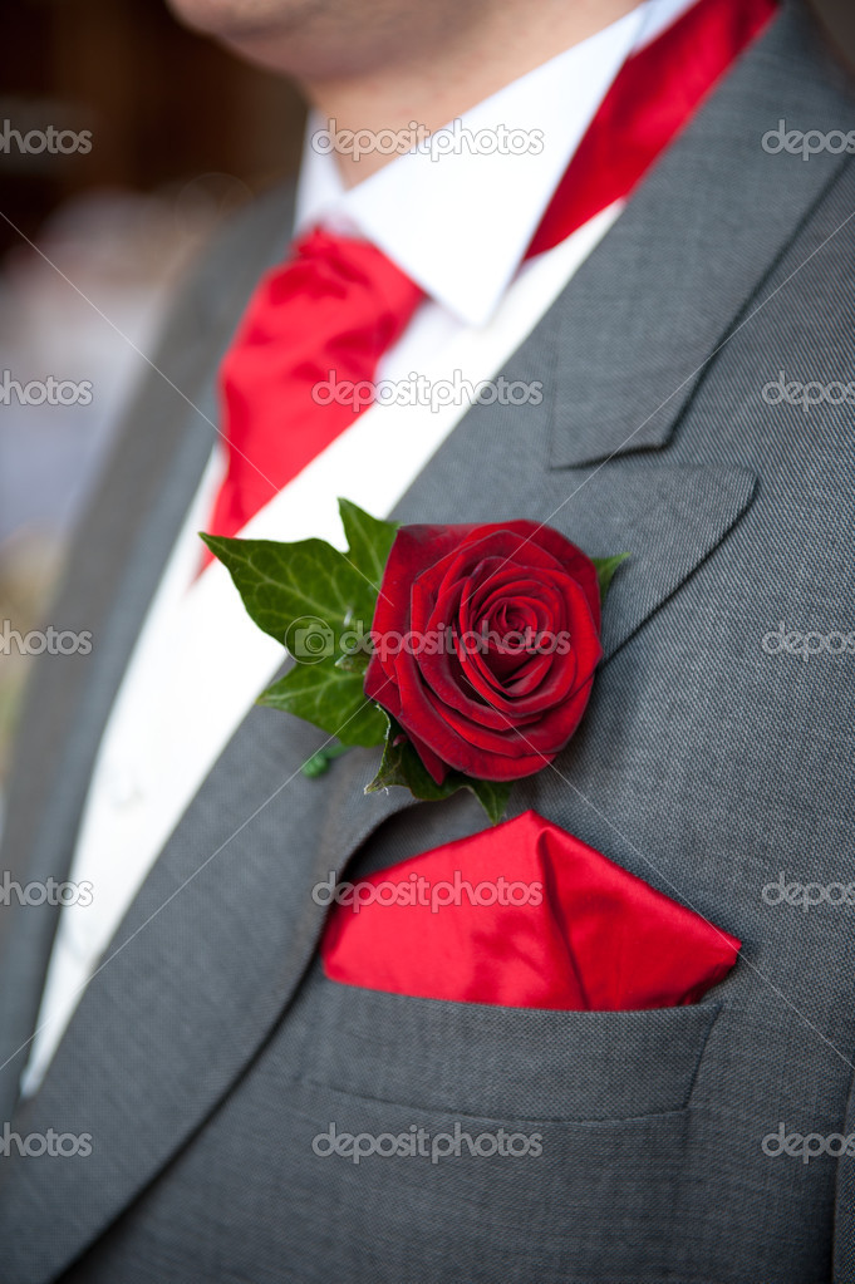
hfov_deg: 19.4
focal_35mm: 70
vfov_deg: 28.9
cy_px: 642
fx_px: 2496
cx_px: 428
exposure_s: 1/80
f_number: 2.8
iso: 220
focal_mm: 70
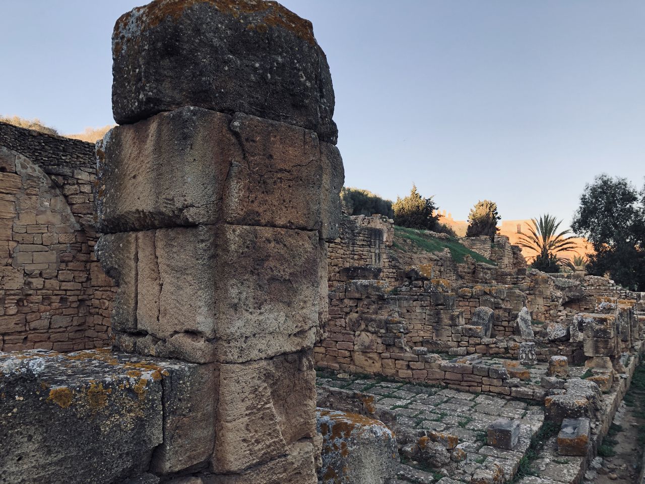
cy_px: 242
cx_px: 322
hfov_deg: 63.4
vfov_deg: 49.7
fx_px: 522
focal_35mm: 28
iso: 20
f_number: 1.8
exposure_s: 1/453
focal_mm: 3.99
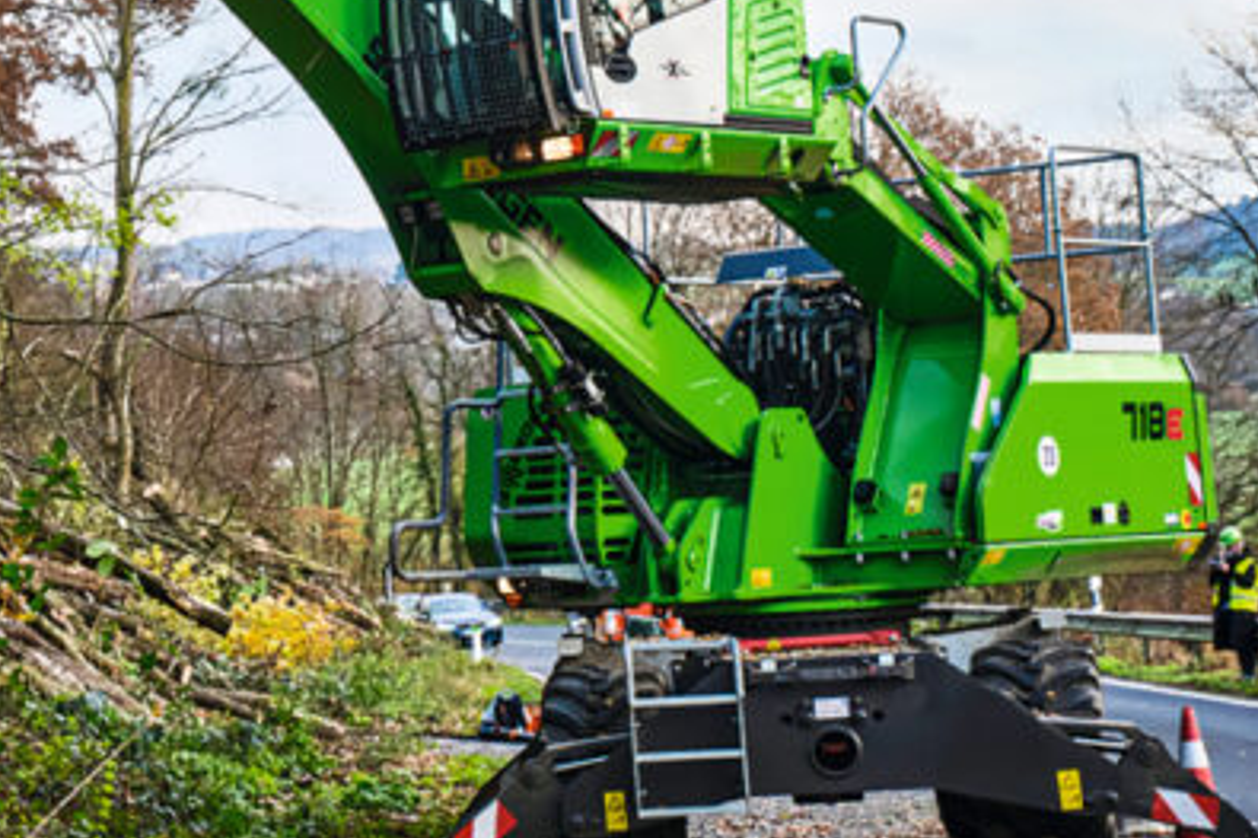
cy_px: 45
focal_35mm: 109
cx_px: -29
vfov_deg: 12.4
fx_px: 3807
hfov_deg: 18.2
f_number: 5.6
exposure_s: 1/320
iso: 400
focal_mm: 28.3
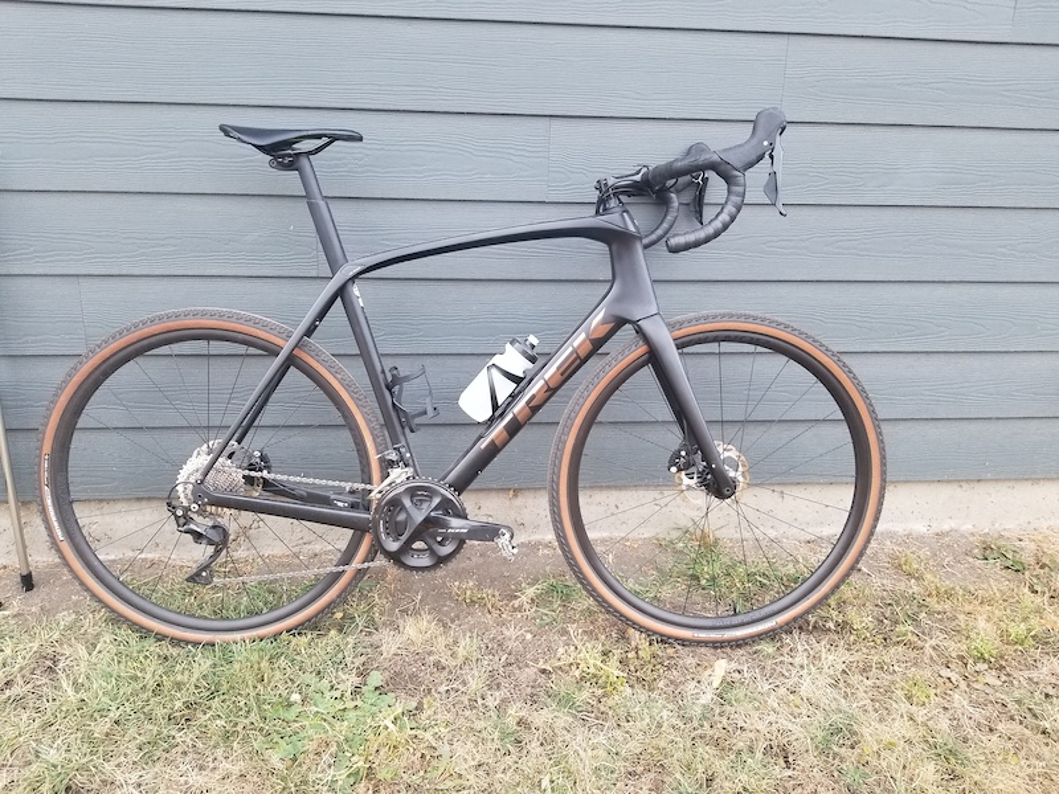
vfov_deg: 53.1
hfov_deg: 67.3
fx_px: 795
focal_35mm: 26
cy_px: 397
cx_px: 530
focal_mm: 4.25
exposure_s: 1/100
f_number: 1.7
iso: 100
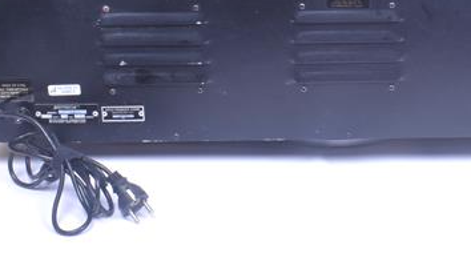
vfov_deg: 24.1
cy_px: 19
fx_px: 599
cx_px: 342
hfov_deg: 41.9
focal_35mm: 48
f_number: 16
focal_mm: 18
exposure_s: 1/200
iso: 200
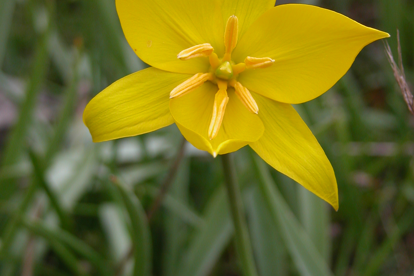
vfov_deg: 9.3
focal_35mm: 148
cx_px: 206
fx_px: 1702
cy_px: 112
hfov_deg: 13.9
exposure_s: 1/154
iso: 100
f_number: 3.7
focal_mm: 27.3
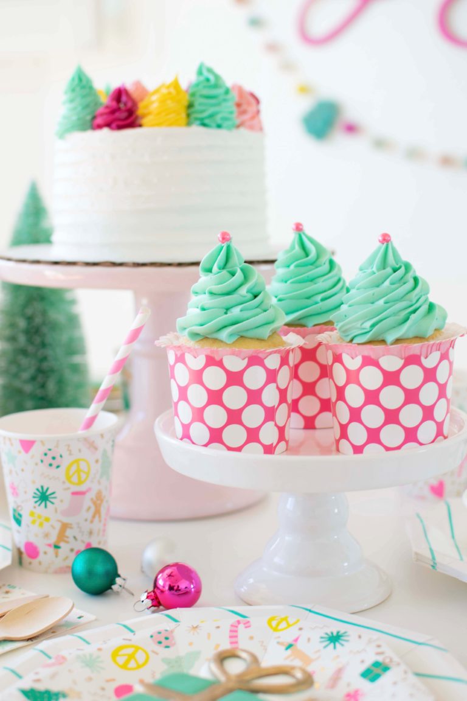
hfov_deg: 25.8
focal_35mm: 52
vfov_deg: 37.9
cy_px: 350
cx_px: 234
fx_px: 1021
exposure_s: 1/80
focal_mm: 35
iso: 200
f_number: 3.2
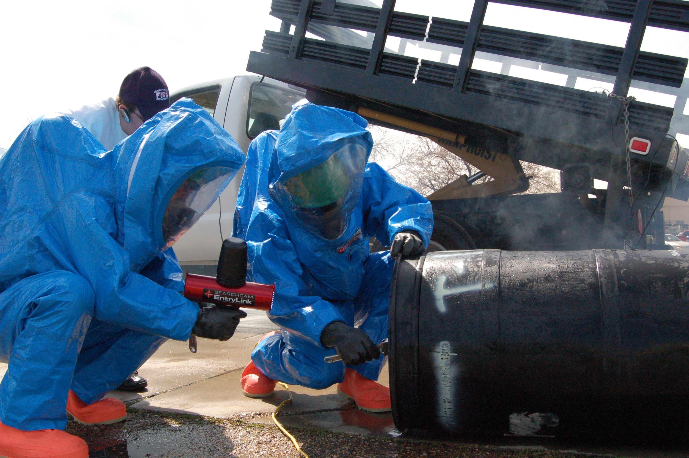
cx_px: 344
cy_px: 229
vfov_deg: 34.1
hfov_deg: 49.6
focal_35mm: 39
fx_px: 746
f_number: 14
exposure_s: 1/800
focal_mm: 26
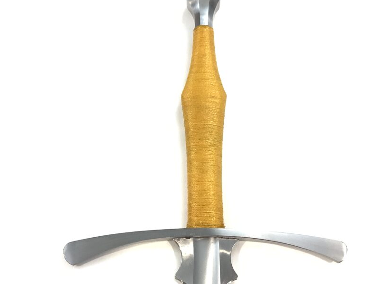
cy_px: 147
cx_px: 197
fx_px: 437
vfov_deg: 35.9
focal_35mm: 40
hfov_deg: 46.8
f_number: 2.4
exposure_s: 1/60
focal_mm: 3.3
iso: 250
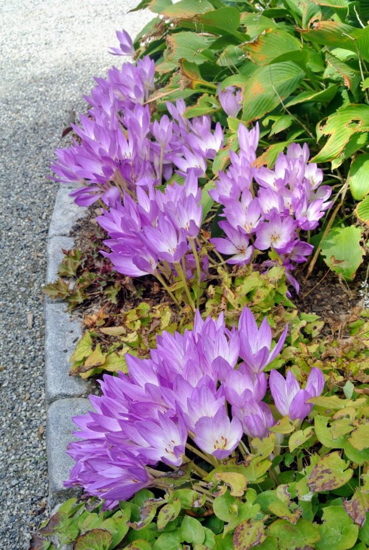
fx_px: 781
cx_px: 184
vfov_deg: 38.8
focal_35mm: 51
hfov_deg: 26.6
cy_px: 275
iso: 100
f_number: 4.8
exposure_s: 1/320
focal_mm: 18.9
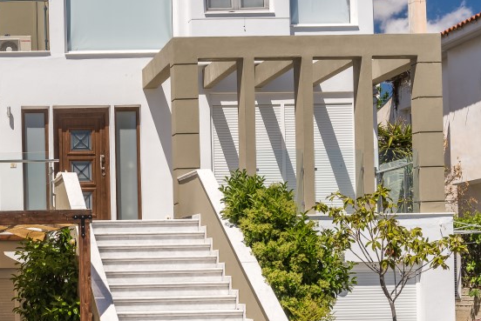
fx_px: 1003
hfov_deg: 25.4
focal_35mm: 75
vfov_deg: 18.1
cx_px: -18
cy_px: 94
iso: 100
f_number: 11
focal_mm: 36
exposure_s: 1/125
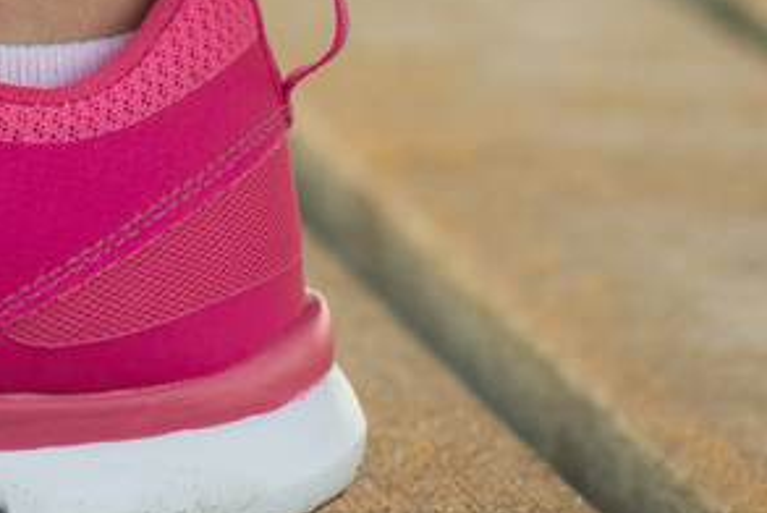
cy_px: -513
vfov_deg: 2.8
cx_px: -331
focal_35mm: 489
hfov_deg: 4.2
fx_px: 10429
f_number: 4.5
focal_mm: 85
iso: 400
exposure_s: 1/400
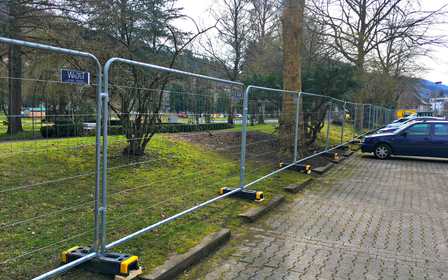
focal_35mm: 31
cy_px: 151
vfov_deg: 40.6
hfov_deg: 61.2
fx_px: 379
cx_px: 223
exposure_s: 1/646
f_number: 2.2
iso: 25
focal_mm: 4.15
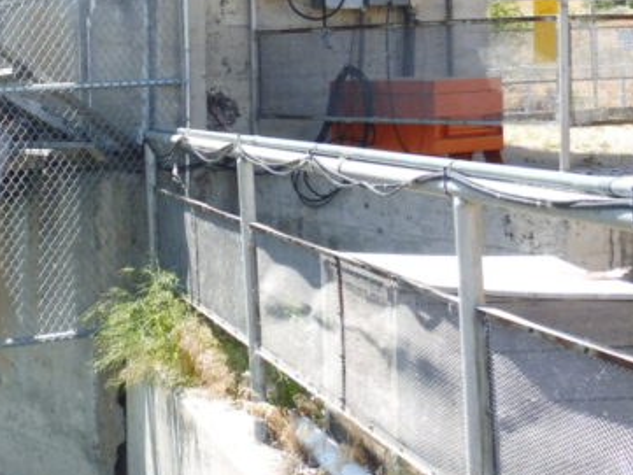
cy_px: 135
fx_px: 1555
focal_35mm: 85
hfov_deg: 21.0
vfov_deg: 17.3
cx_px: -174
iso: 100
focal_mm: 5.4
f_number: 4.5
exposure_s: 1/250
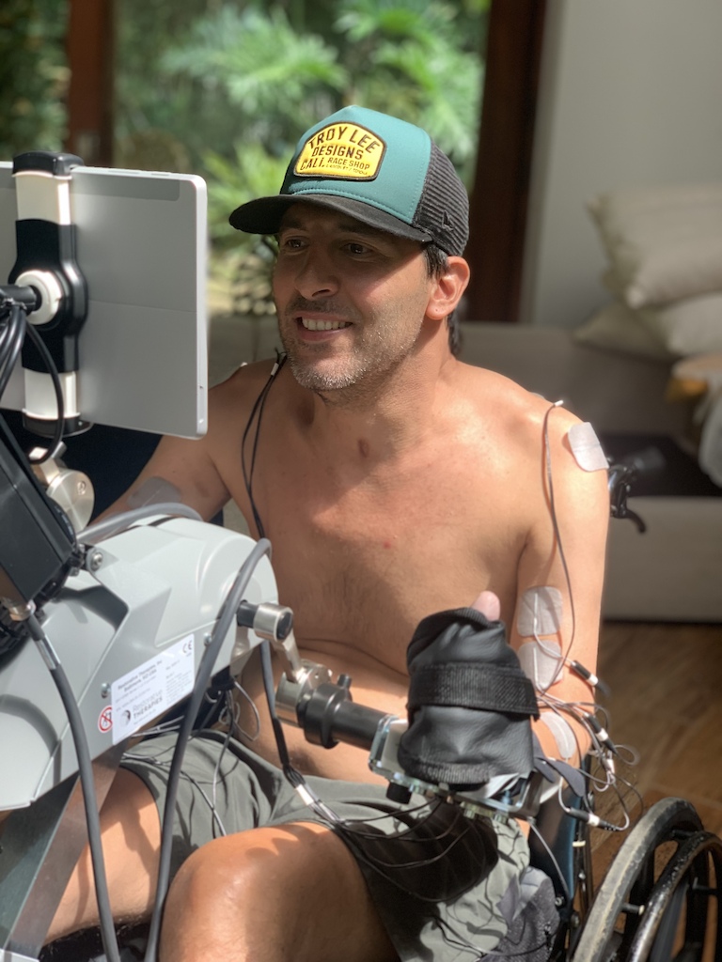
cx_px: 361
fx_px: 1446
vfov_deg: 36.8
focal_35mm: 52
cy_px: 481
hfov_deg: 28.0
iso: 64
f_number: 2.4
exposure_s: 1/122
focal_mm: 6
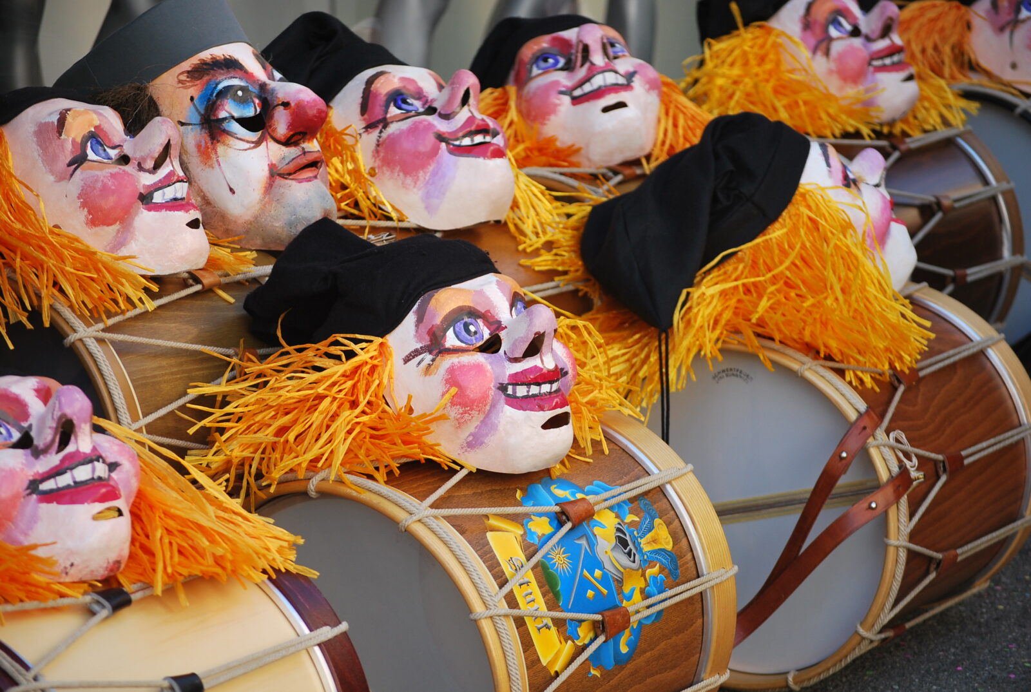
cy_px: 346
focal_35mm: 123
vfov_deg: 11.2
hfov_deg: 16.6
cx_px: 516
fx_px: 3530
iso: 200
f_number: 4.5
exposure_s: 1/160
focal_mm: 82
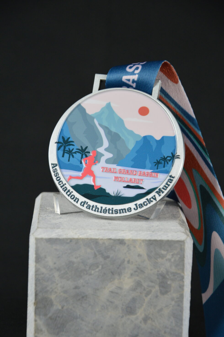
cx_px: 112
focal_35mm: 135
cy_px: 168
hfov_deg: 10.1
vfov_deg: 15.2
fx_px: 1262
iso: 800
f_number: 5.6
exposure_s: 1/60
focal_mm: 90
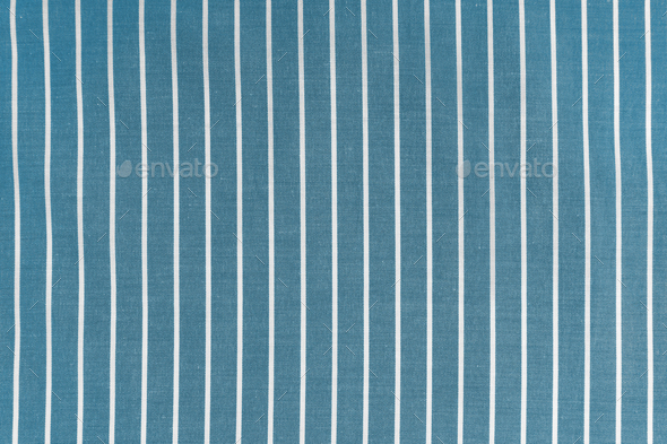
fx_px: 852
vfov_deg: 29.2
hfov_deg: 42.8
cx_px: 334
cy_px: 222
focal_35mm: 46
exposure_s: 1/125
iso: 100
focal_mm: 46
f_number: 8
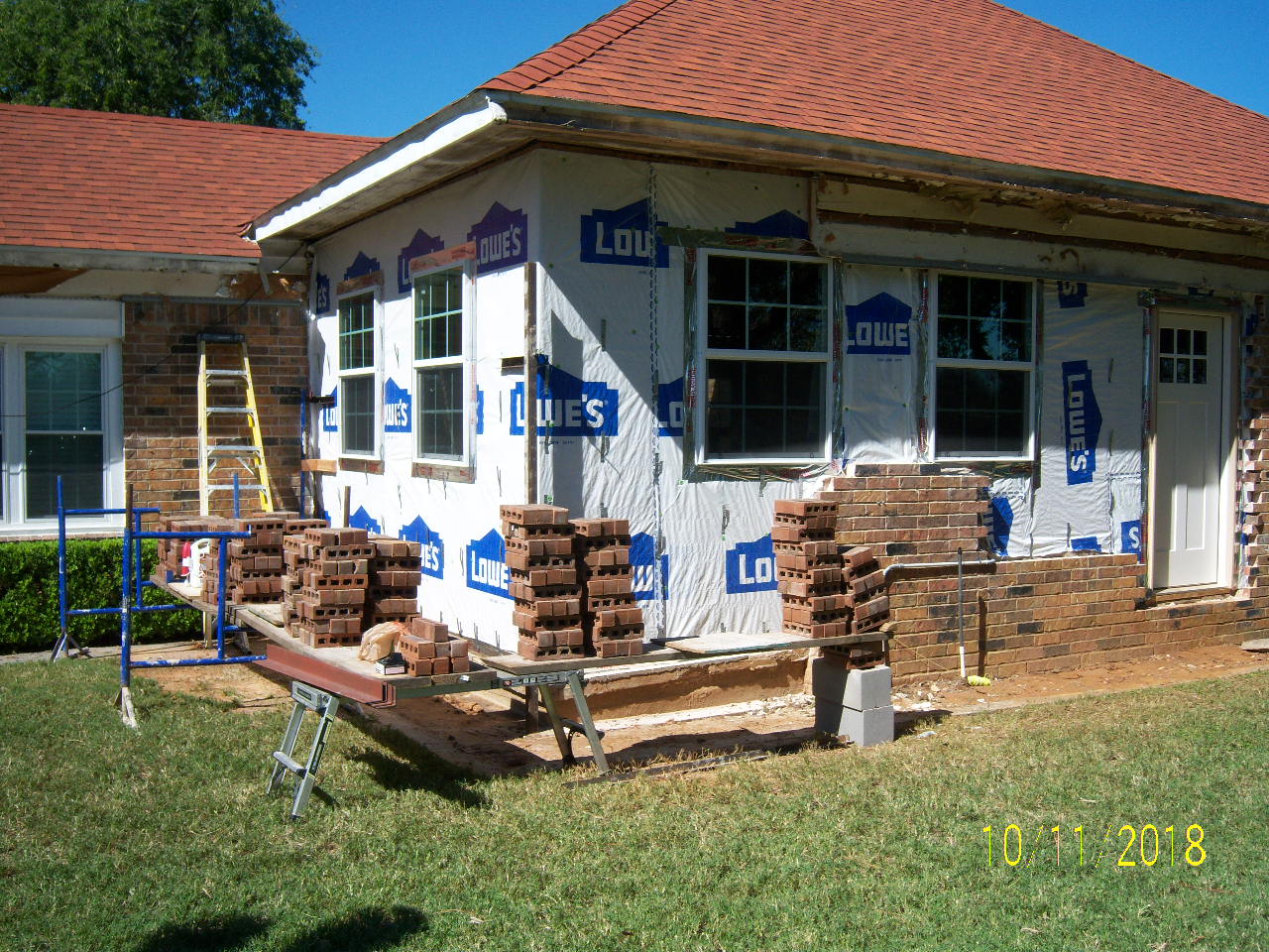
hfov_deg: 51.4
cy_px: 476
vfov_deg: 39.7
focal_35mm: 36
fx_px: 1320
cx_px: 634
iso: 80
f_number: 4.8
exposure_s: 1/500
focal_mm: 7.5
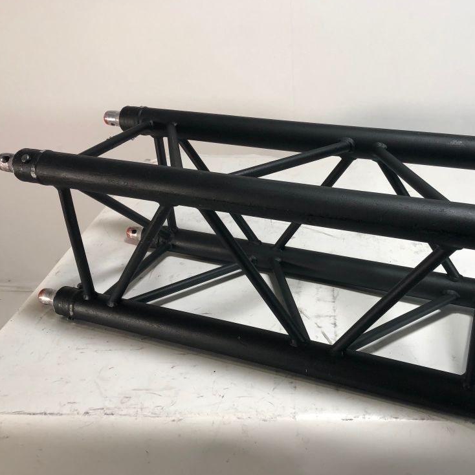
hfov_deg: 48.0
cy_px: 237
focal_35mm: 34
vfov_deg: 48.5
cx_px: 300
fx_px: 528
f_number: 1.8
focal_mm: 3.99
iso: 50
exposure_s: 1/120
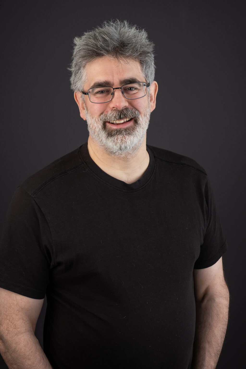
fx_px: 697
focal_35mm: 68
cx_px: 123
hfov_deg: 20.0
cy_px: 184
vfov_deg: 29.7
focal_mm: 45.5
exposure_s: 1/160
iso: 160
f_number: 7.1
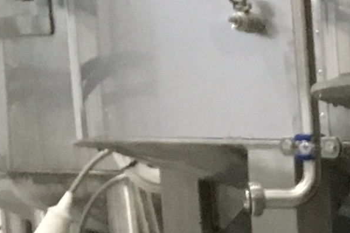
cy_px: 780
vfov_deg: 6.1
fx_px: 1973
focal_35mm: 203
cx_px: 917
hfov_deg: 8.9
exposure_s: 1/33
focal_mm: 4.15
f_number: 2.2
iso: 250
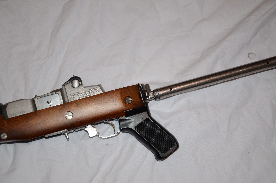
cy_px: 92
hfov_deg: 35.1
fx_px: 436
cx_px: 138
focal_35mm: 57
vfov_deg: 23.7
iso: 500
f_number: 4.2
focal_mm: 38
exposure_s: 1/60
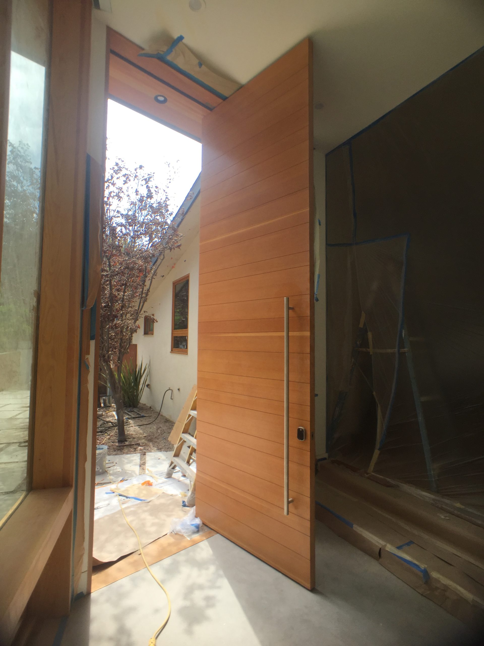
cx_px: 242
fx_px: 541
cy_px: 323
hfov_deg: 48.2
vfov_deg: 61.7
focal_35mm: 29
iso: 32
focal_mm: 4.15
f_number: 2.2
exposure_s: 1/682
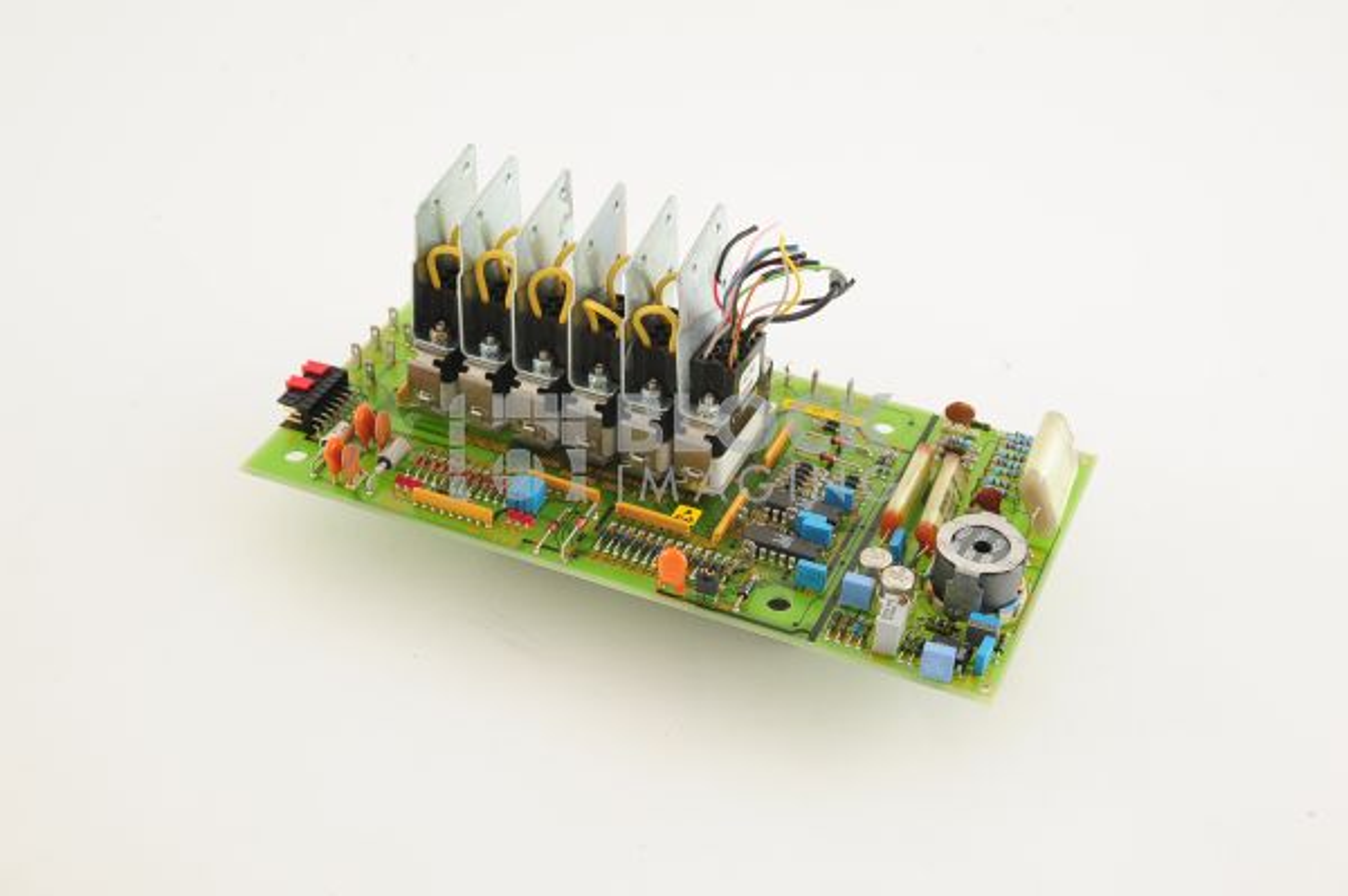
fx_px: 1871
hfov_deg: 39.6
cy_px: 448
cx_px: 674
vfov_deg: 26.9
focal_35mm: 50
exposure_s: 1/125
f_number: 11
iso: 1600
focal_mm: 50
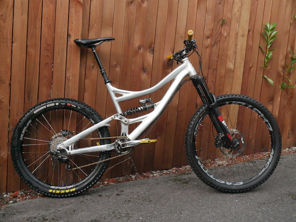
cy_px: 111
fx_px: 376
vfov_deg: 32.9
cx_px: 148
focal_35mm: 44
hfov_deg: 42.9
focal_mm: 22
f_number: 4.7
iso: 6400
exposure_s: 1/60
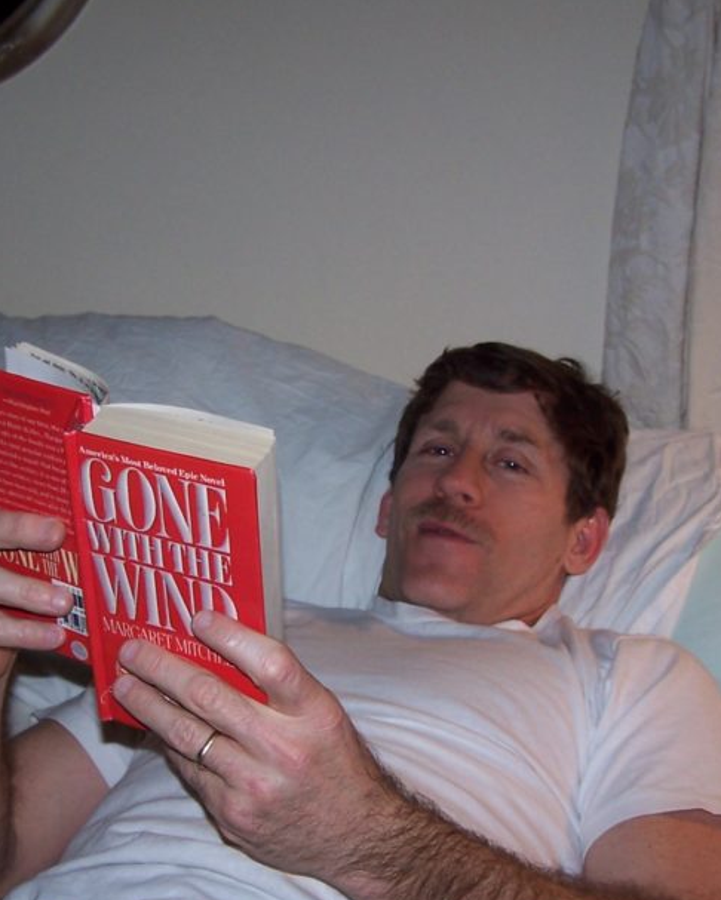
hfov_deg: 23.2
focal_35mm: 66
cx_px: 341
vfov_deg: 28.6
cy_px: 547
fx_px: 1760
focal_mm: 6.3
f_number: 2.8
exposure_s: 1/60
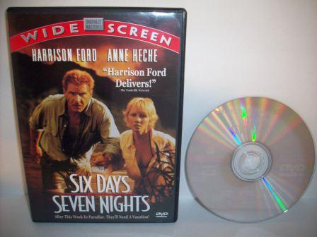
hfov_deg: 50.1
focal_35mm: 37
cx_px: 158
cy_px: 118
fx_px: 339
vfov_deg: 38.7
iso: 160
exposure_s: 1/45
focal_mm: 6.2
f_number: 2.8
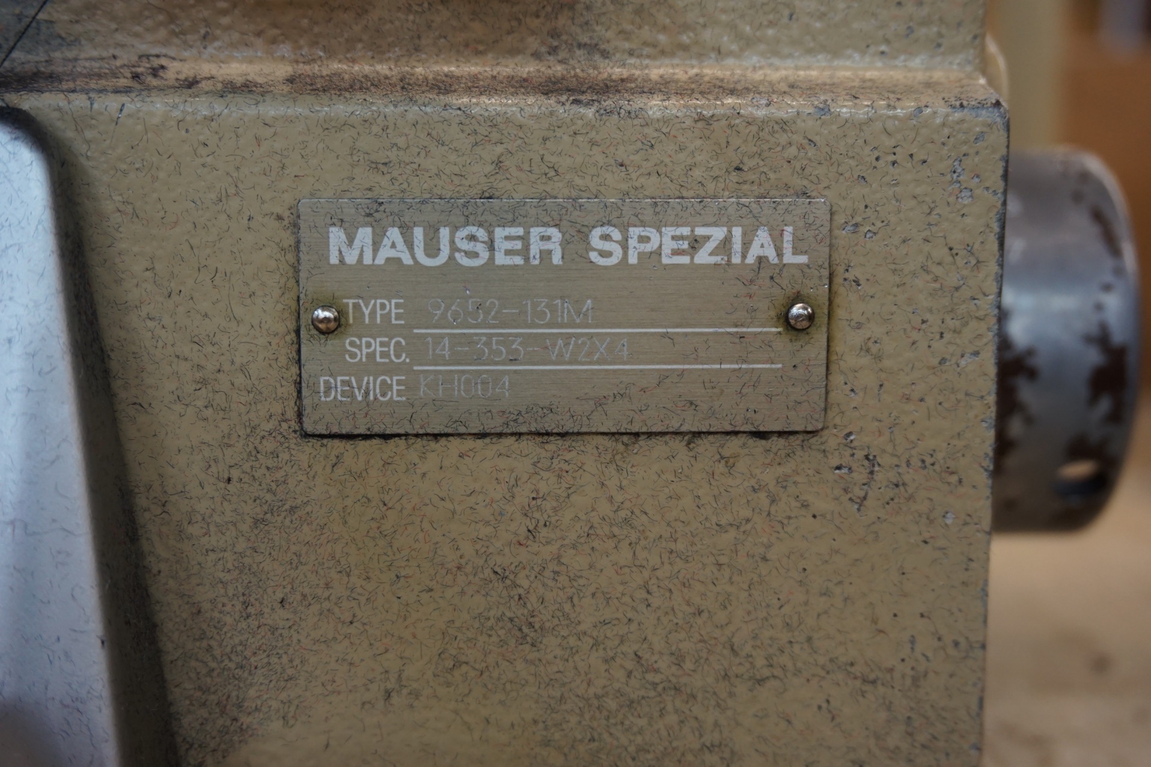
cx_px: 576
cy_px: 384
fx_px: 1391
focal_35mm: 44
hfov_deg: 45.0
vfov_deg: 30.9
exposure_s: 1/60
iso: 640
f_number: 4.5
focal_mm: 29
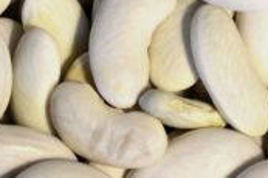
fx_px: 2439
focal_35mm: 328
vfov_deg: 4.2
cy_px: 183
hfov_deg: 6.3
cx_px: -46
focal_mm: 40
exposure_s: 1/60
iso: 1100
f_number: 3
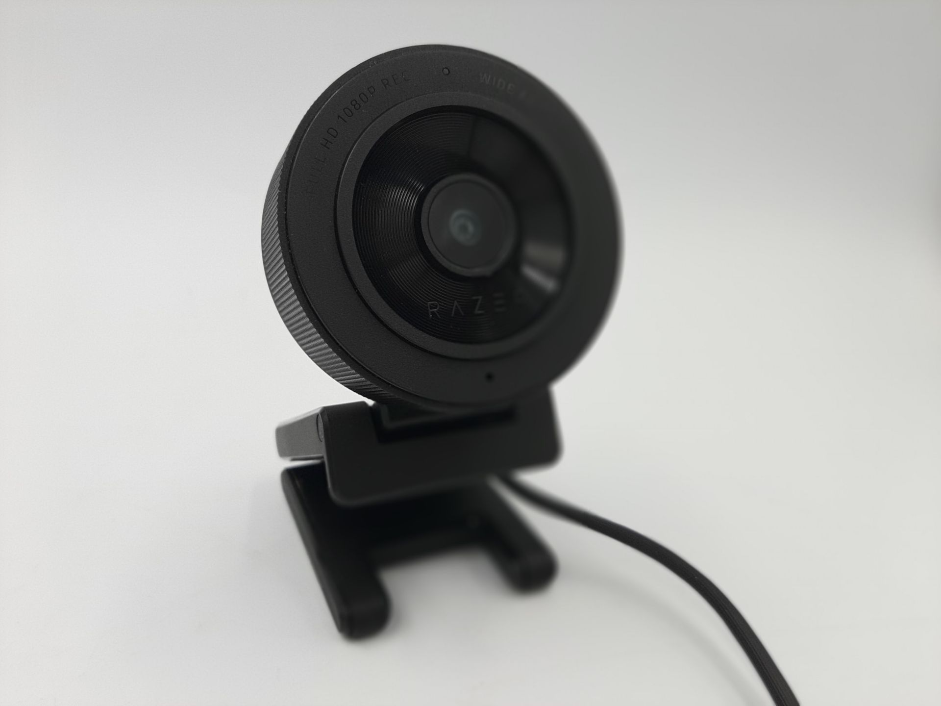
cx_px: 470
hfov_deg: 67.3
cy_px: 353
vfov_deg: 53.1
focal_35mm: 26
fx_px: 707
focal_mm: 3.93
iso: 40
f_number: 1.7
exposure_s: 1/248
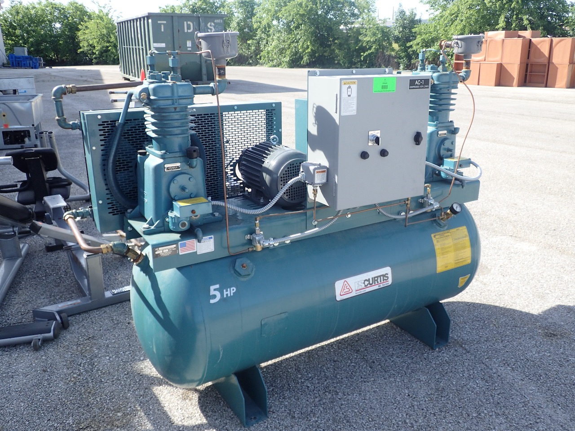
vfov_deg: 46.8
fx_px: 498
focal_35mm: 30
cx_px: 288
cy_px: 216
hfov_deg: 60.0
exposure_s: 1/800
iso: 100
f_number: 2.3
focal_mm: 5.5
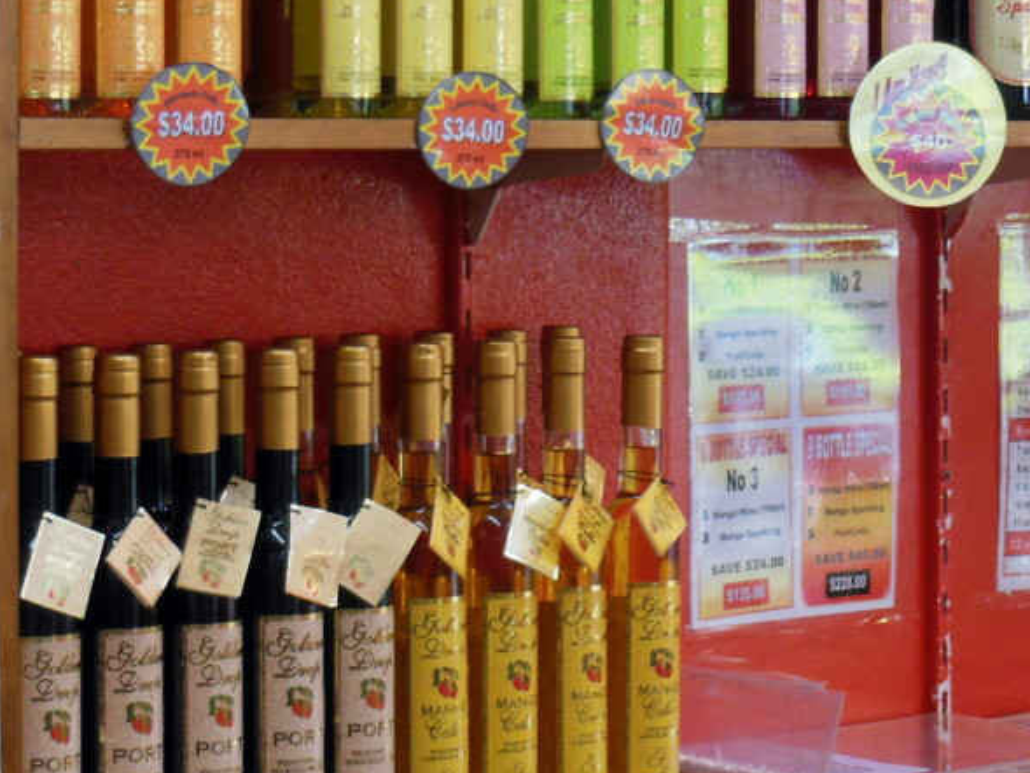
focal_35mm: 139
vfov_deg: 10.7
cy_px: 205
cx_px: 850
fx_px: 4137
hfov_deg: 14.1
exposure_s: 1/30
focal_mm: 14.3
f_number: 5.4
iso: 400
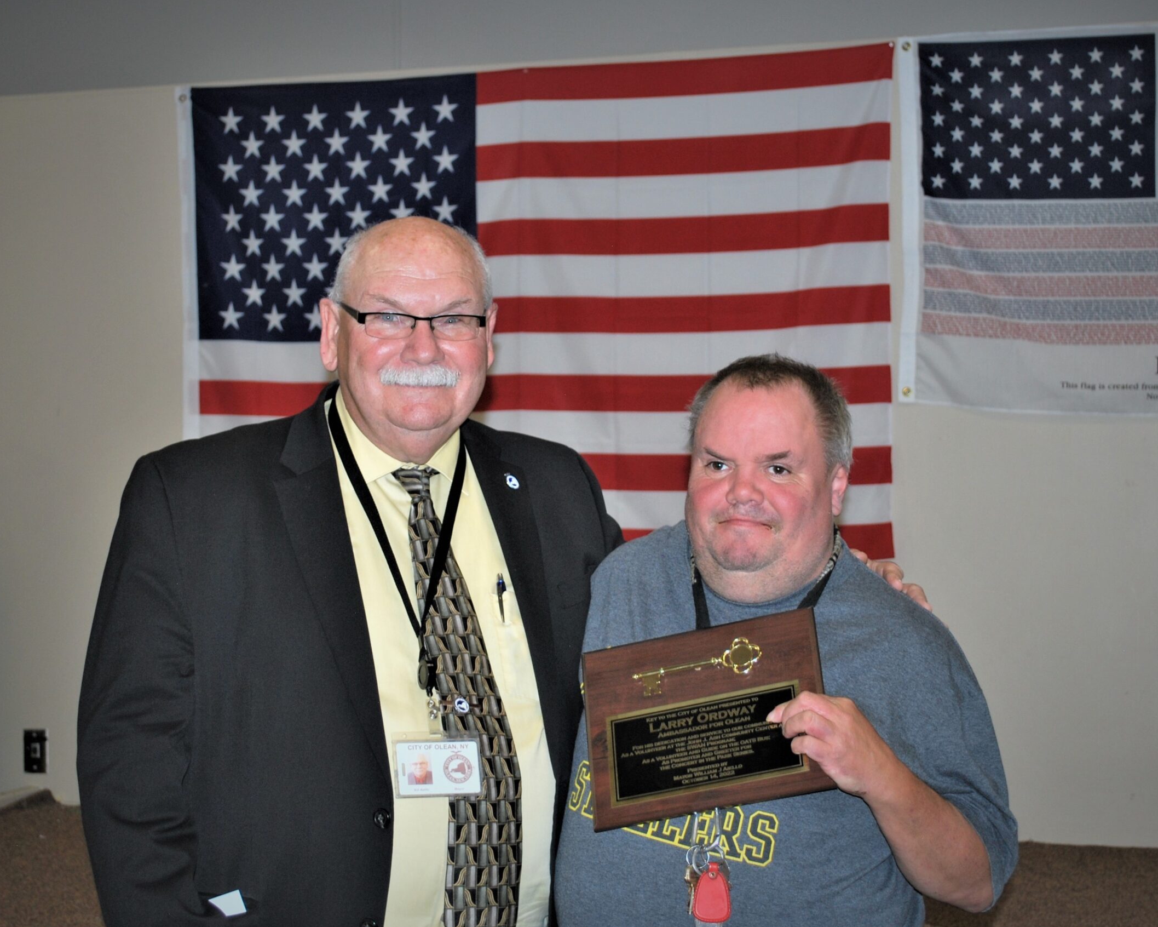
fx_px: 1988
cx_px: 636
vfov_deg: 26.2
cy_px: 466
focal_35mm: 58
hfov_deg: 32.5
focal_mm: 34
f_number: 5
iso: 200
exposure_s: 1/60
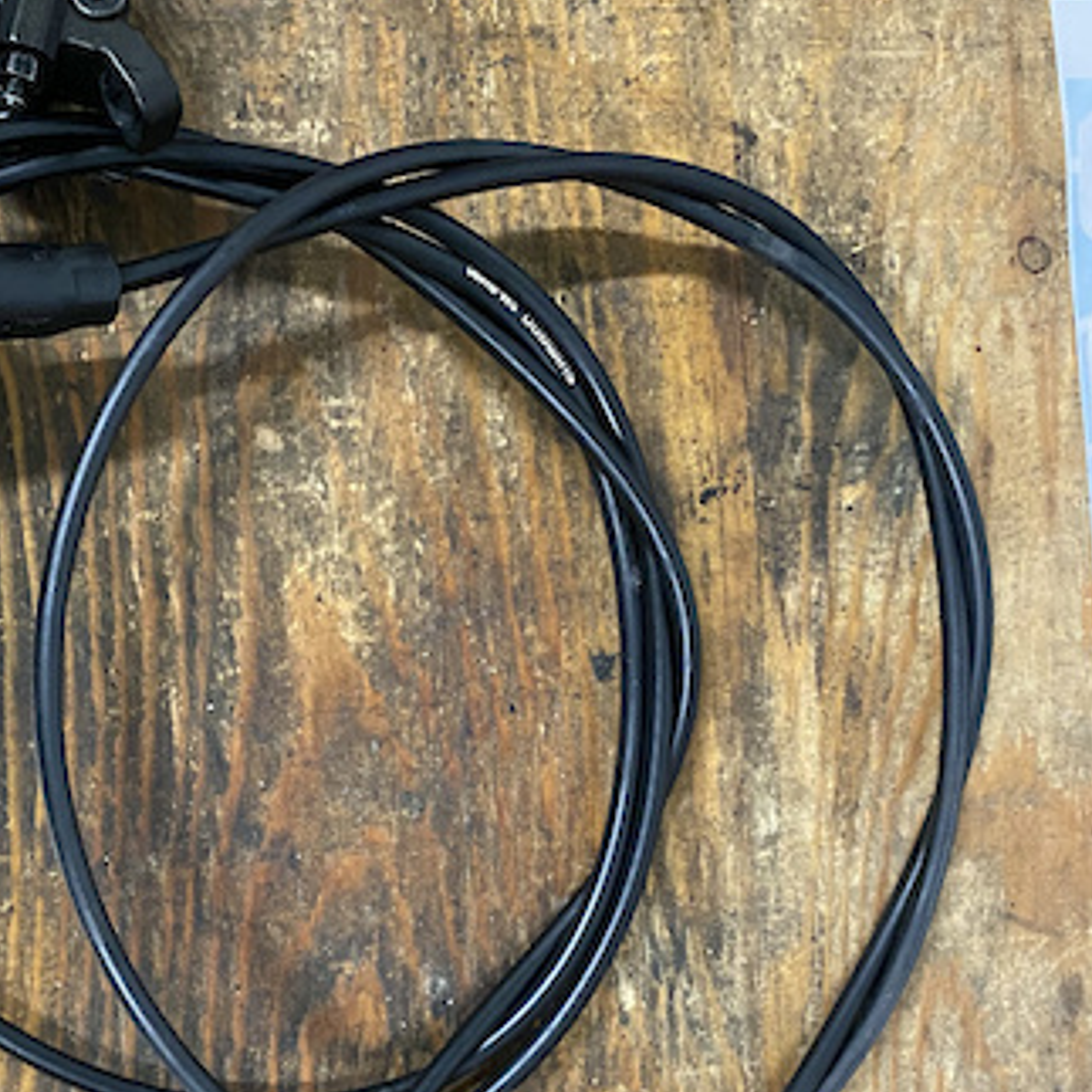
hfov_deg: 29.3
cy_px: 815
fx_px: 2034
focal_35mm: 57
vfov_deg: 29.6
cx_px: 193
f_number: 1.8
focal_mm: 4.25
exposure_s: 1/60
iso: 500
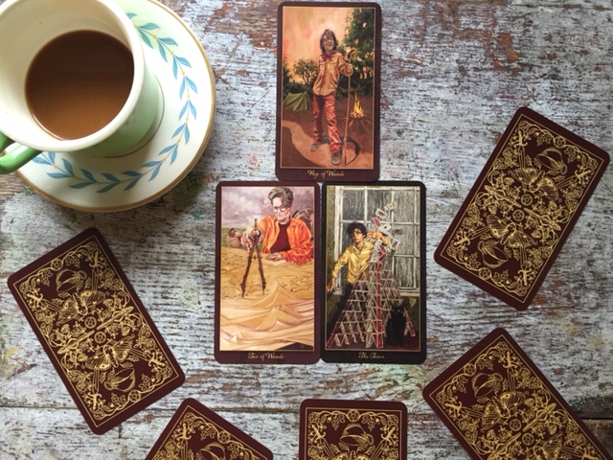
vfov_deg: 48.2
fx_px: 514
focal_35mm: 29
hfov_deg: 61.7
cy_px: 230
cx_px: 306
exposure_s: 1/30
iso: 125
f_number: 2.2
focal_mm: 4.15
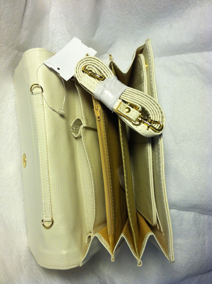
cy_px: 142
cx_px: 106
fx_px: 287
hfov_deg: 40.6
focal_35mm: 35
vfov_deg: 52.7
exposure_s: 1/100
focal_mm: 3.85
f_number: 2.8
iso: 100
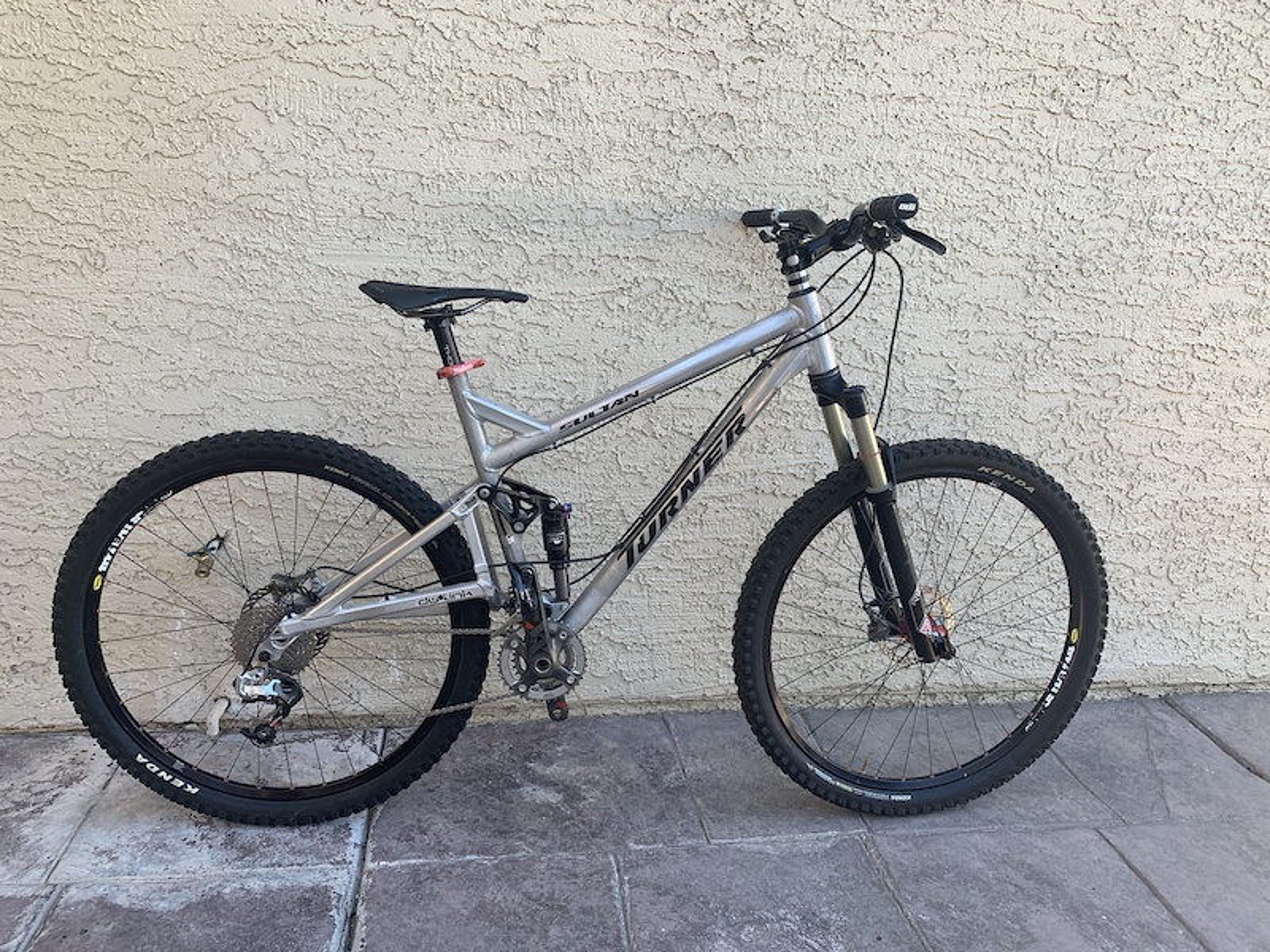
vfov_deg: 53.1
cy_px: 476
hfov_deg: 67.3
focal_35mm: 26
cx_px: 635
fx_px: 954
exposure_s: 1/133
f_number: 1.8
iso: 25
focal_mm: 4.25
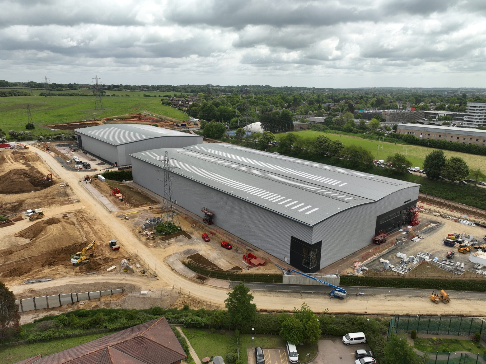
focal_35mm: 24
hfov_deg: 71.6
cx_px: 243
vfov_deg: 56.8
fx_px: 337
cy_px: 182
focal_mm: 12.29
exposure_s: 1/2000
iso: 110
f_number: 2.8
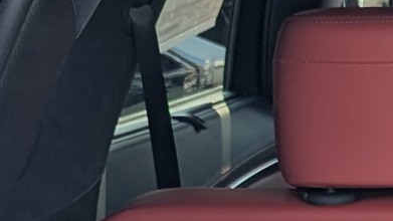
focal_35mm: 171
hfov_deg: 11.2
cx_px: 828
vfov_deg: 6.4
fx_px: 1782
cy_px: 682
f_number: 1.85
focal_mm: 6.81
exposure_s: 1/1099
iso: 43
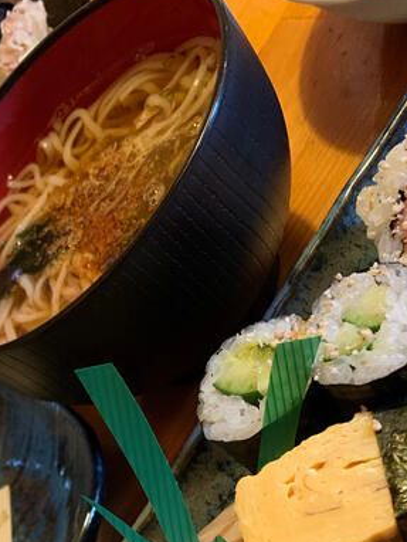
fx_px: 908
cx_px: 159
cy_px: 585
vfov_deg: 30.1
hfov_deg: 25.2
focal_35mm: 58
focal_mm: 4.25
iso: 400
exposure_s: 1/30
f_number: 1.8
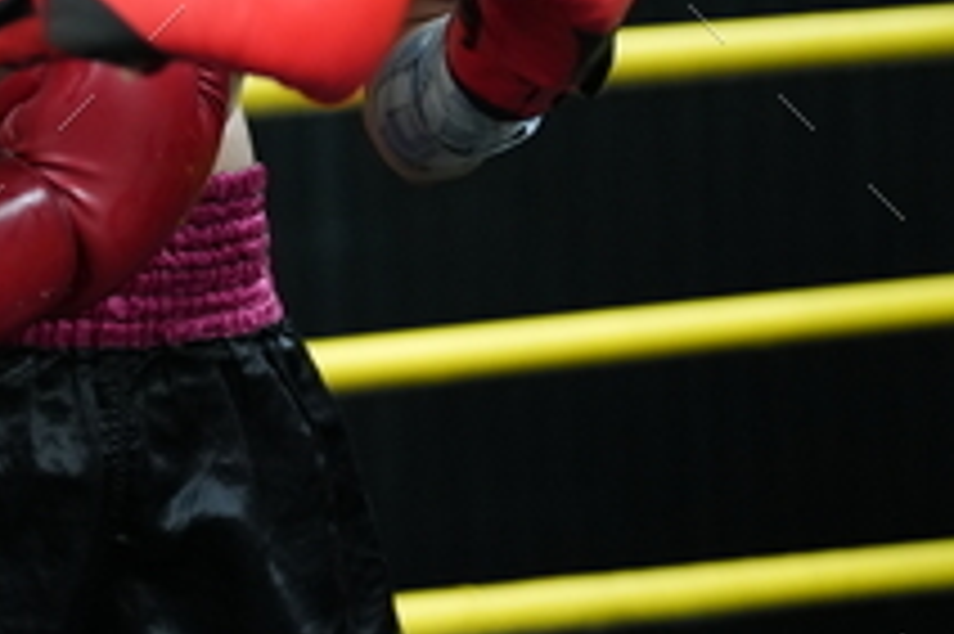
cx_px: -261
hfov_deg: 14.2
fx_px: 3681
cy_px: -38
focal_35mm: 139
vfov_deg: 9.8
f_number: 1.4
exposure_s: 1/940
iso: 2500
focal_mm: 50
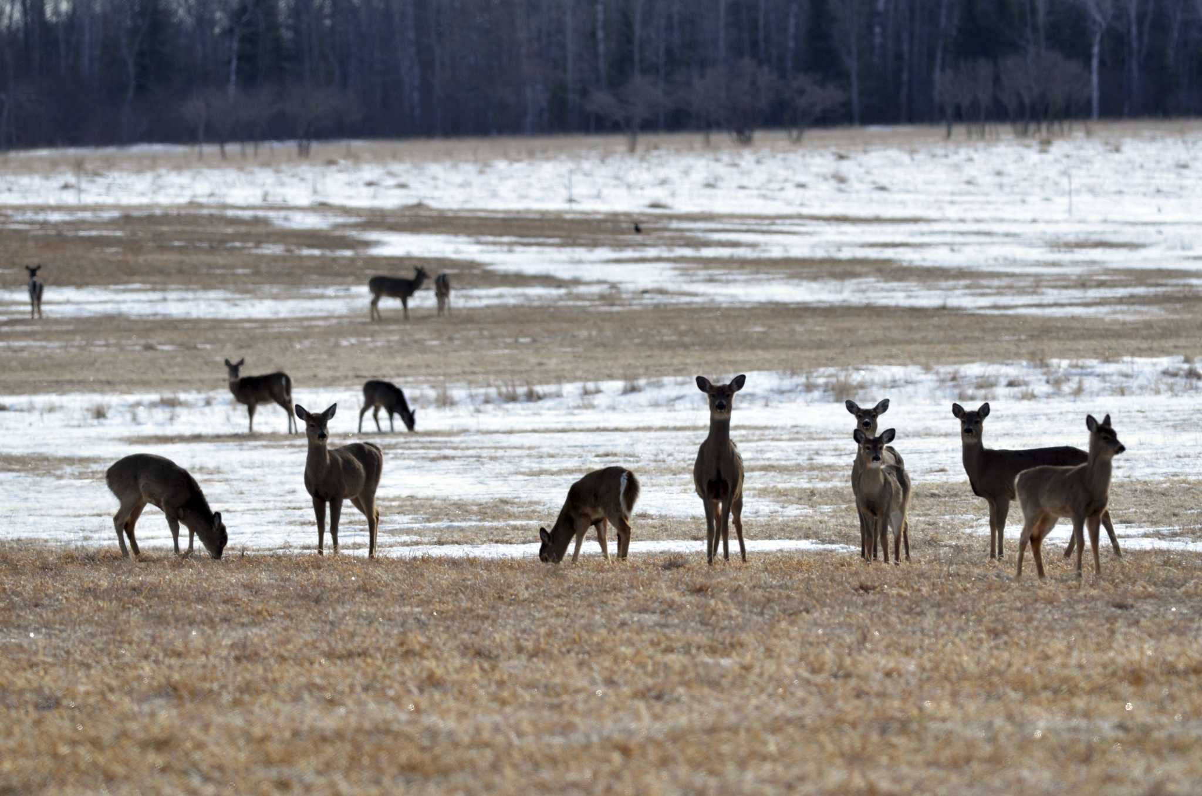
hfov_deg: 4.6
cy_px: 398
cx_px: 601
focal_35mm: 450
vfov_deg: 3.0
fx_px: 14992
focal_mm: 300
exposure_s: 1/2000
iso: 280
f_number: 5.6
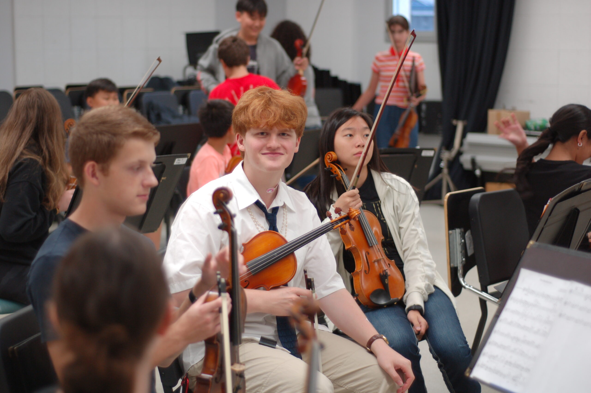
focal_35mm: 75
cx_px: 296
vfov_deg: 18.1
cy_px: 196
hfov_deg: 27.0
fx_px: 1230
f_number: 1.8
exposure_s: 1/100
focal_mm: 50
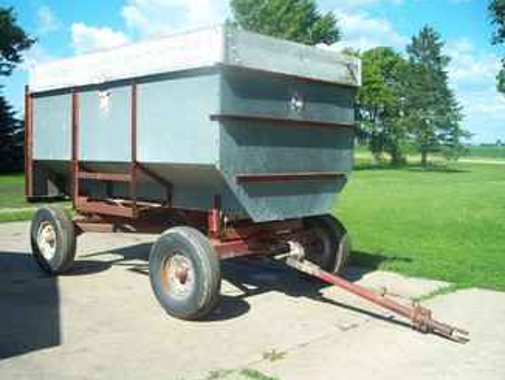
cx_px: 242
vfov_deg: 36.9
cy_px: 197
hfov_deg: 47.8
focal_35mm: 39
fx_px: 569
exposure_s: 1/640
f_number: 2.8
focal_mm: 7.8
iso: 64
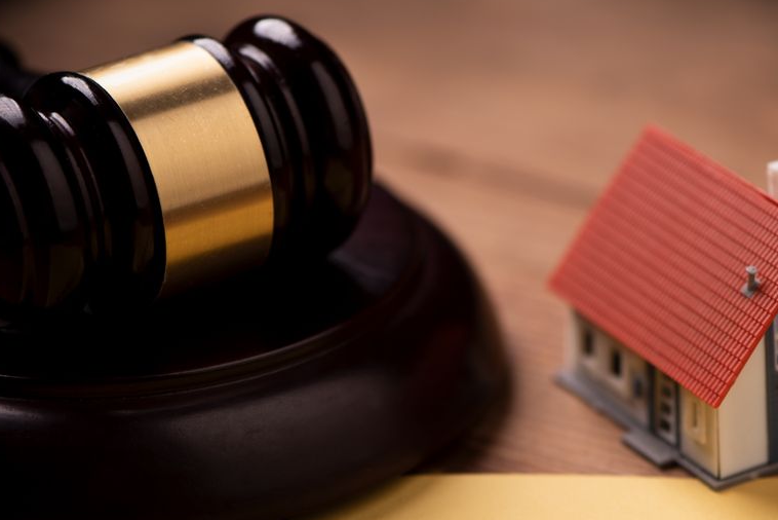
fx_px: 3589
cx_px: 507
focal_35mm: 166
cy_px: 364
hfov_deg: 12.4
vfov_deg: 8.3
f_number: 4
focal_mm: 105
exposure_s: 1/500
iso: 64
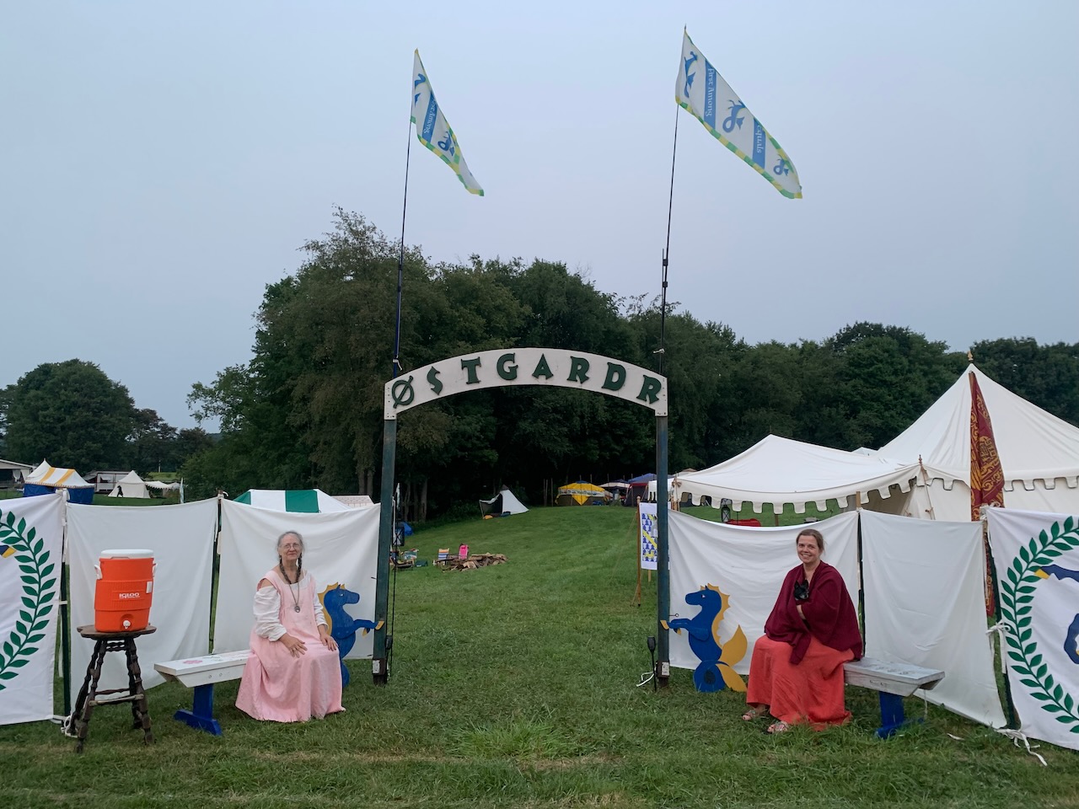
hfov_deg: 67.3
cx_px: 540
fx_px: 810
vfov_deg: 53.1
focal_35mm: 26
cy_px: 404
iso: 125
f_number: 1.8
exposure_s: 1/60
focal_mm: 4.25
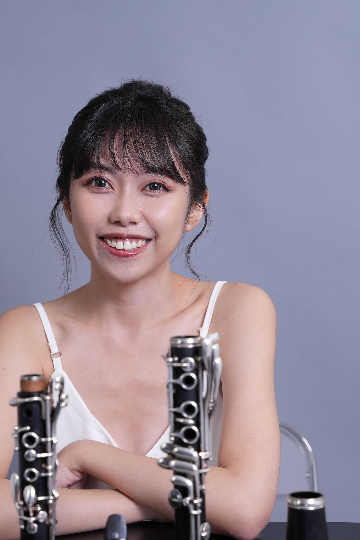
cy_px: 307
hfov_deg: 16.0
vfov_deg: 23.9
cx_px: 128
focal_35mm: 85
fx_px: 1275
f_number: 5
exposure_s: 1/200
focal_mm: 65
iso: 400
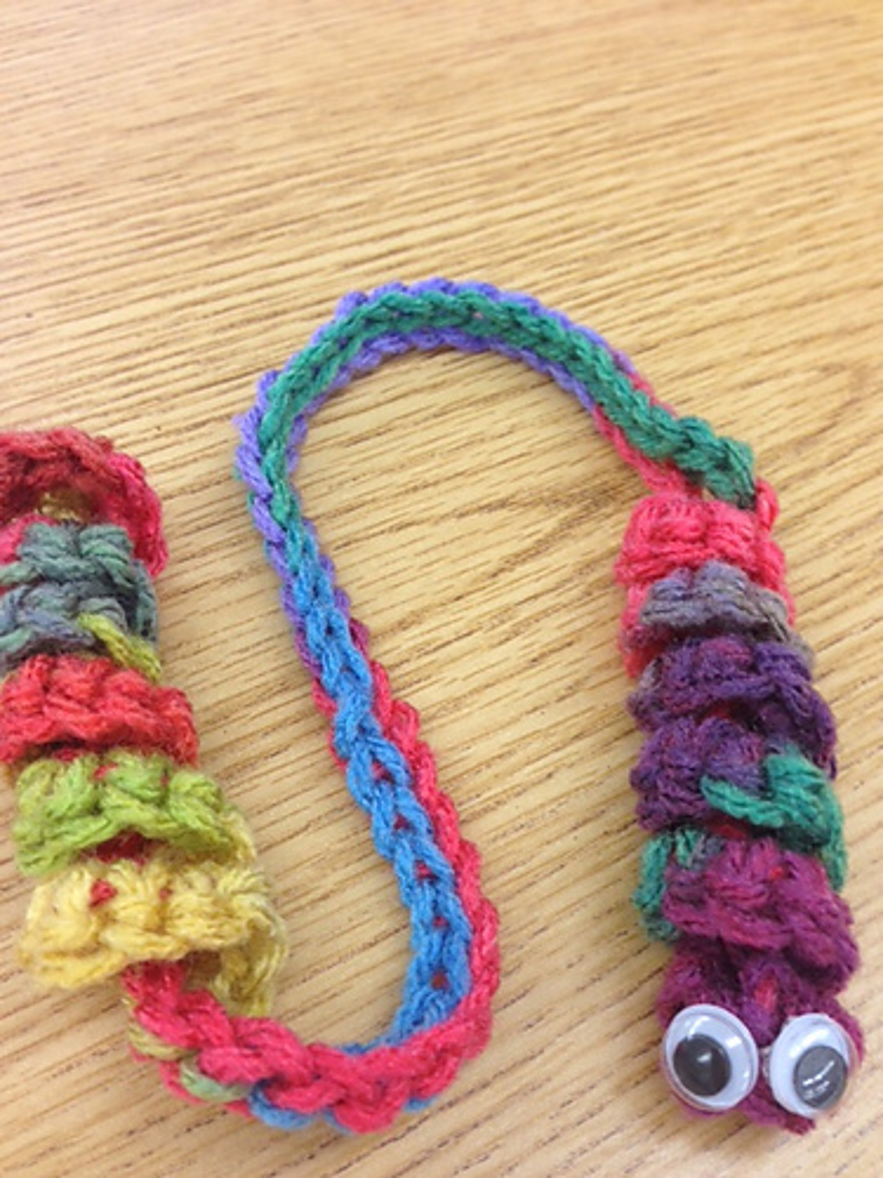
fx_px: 1122
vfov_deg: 55.4
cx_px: 442
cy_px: 589
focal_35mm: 33
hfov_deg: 42.9
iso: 50
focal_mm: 4.12
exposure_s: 1/20
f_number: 2.4
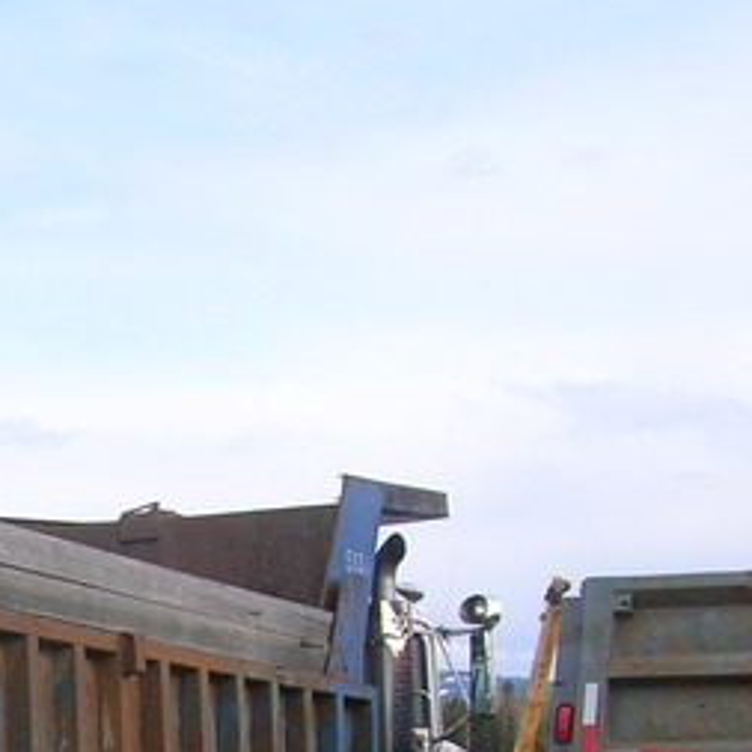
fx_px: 2335
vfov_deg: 17.6
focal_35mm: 95
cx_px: -104
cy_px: 859
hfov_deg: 17.6
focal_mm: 5.7
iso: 50
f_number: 4.9
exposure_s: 1/220
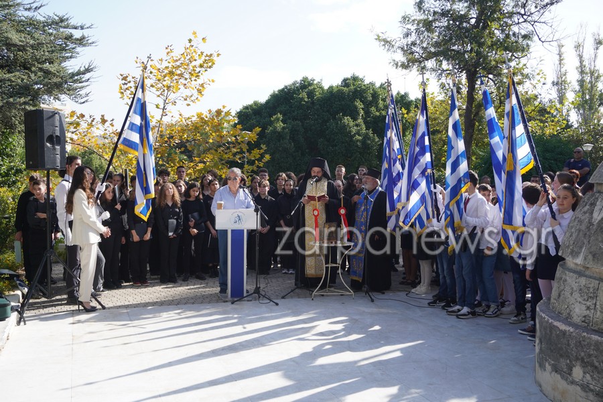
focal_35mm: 38
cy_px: 201
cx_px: 302
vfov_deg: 35.5
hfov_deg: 51.3
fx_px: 628
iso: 100
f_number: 5
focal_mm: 25
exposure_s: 1/320
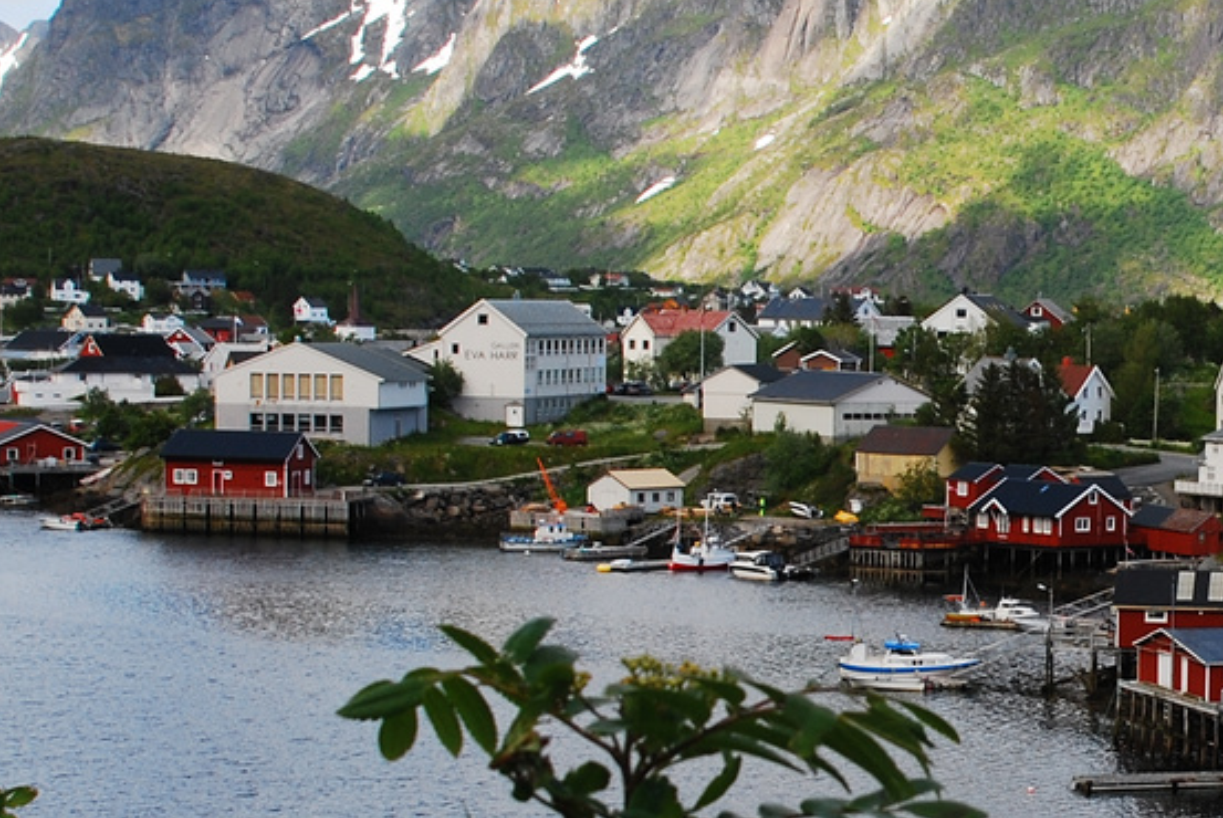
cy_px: 579
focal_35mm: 109
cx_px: 1253
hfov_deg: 18.1
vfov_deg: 12.5
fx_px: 3722
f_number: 9
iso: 140
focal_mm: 25
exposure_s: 1/125
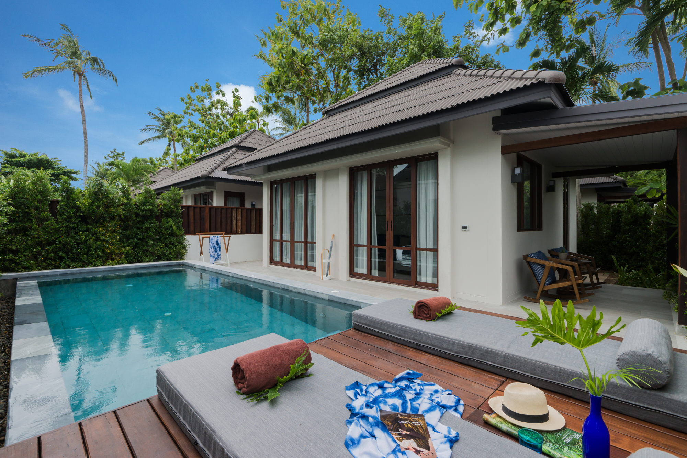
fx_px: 305
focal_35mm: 16
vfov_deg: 73.7
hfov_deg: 96.7
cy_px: 229
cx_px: 344
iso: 400
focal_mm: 16
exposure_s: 1/250
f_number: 11
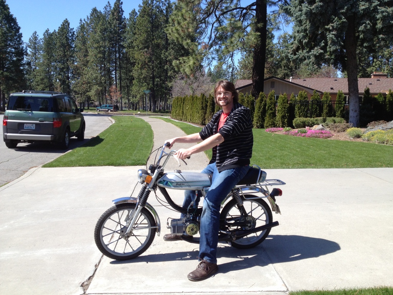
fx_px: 397
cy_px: 148
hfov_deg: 52.6
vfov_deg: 40.7
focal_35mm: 35
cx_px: 196
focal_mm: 4.28
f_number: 2.4
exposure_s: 1/986
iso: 64
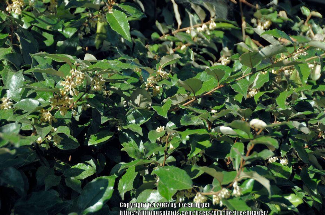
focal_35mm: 131
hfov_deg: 15.7
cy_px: 105
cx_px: 168
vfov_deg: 10.4
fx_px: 1181
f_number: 5.6
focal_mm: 82
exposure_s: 1/125
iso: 200
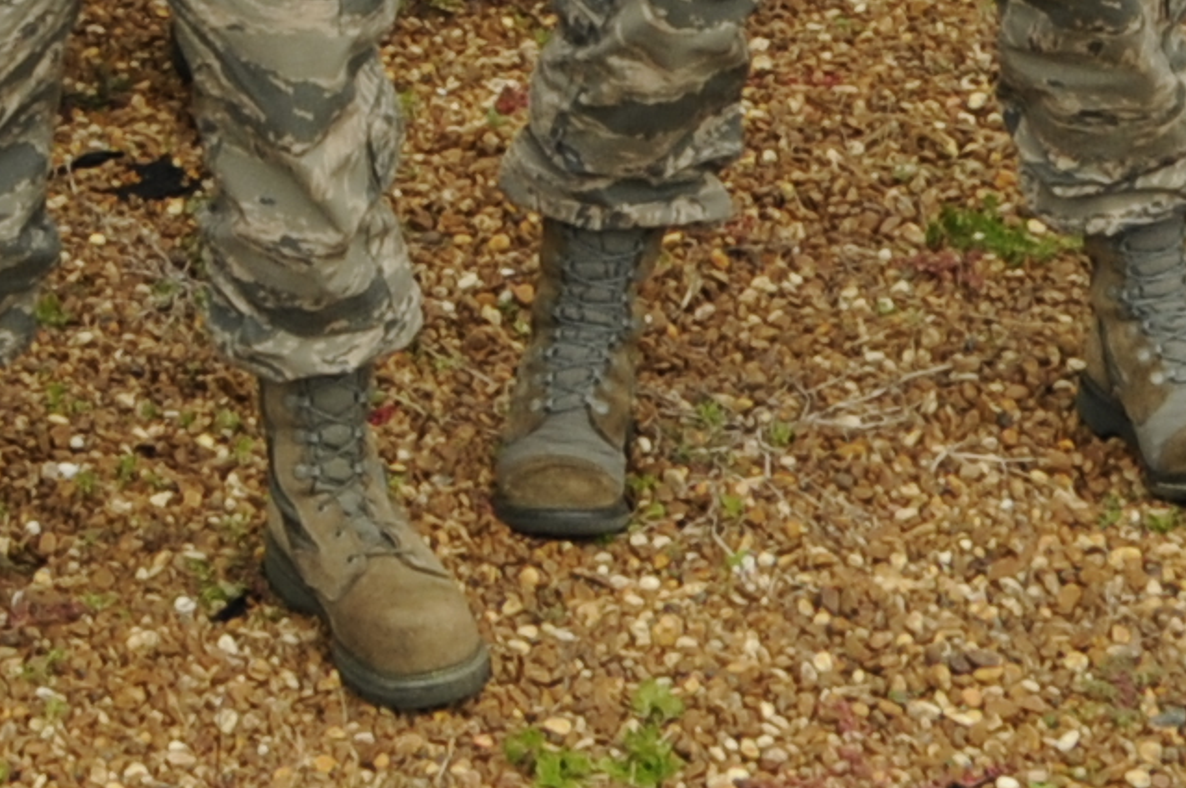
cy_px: -1400
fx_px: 5955
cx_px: -239
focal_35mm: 181
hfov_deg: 11.2
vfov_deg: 6.9
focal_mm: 18
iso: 200
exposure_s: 1/200
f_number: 6.3
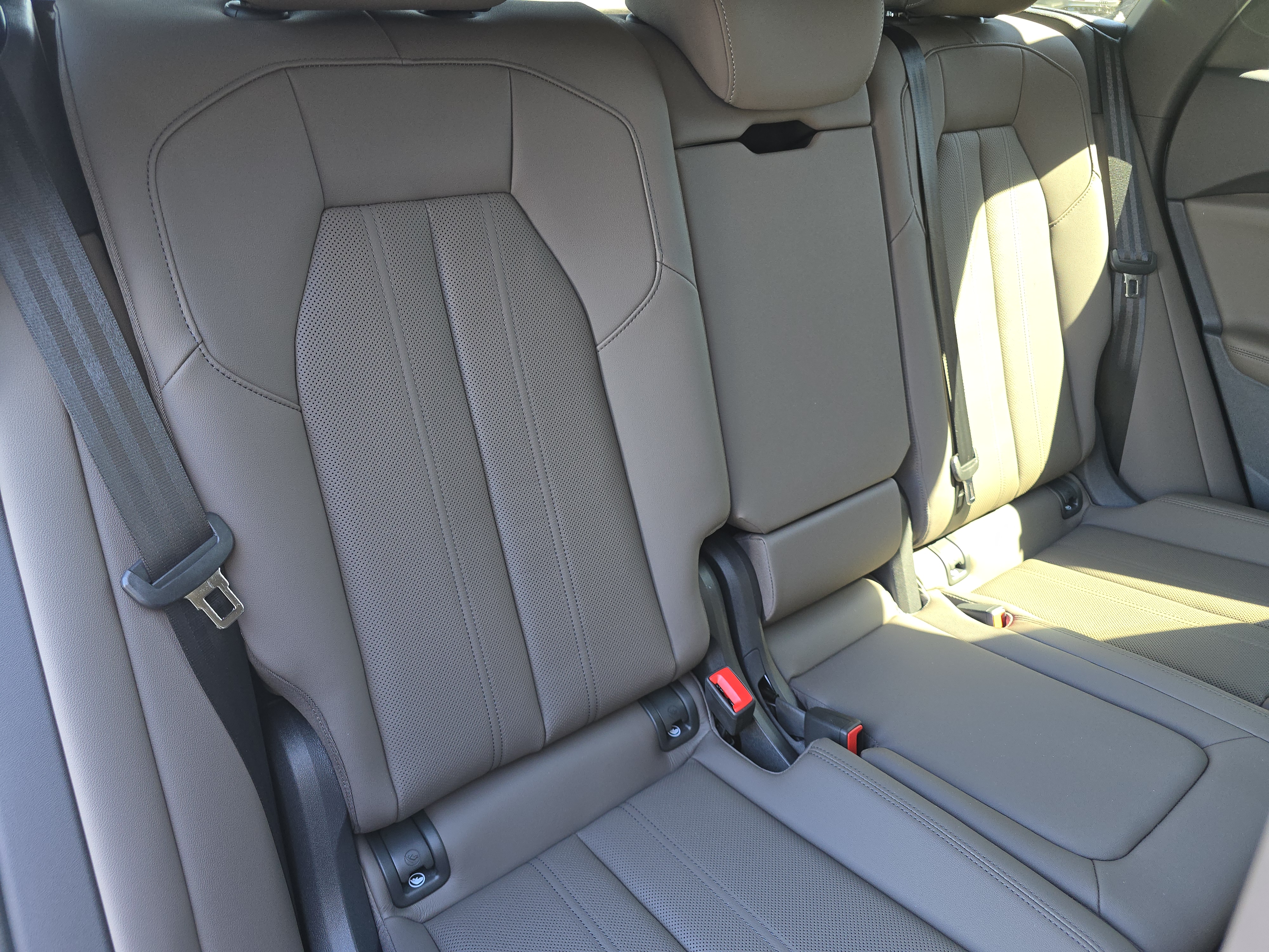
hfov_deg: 73.9
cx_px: 634
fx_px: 843
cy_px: 476
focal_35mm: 23
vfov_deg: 58.9
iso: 80
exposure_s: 1/50
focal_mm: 6.3
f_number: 1.7
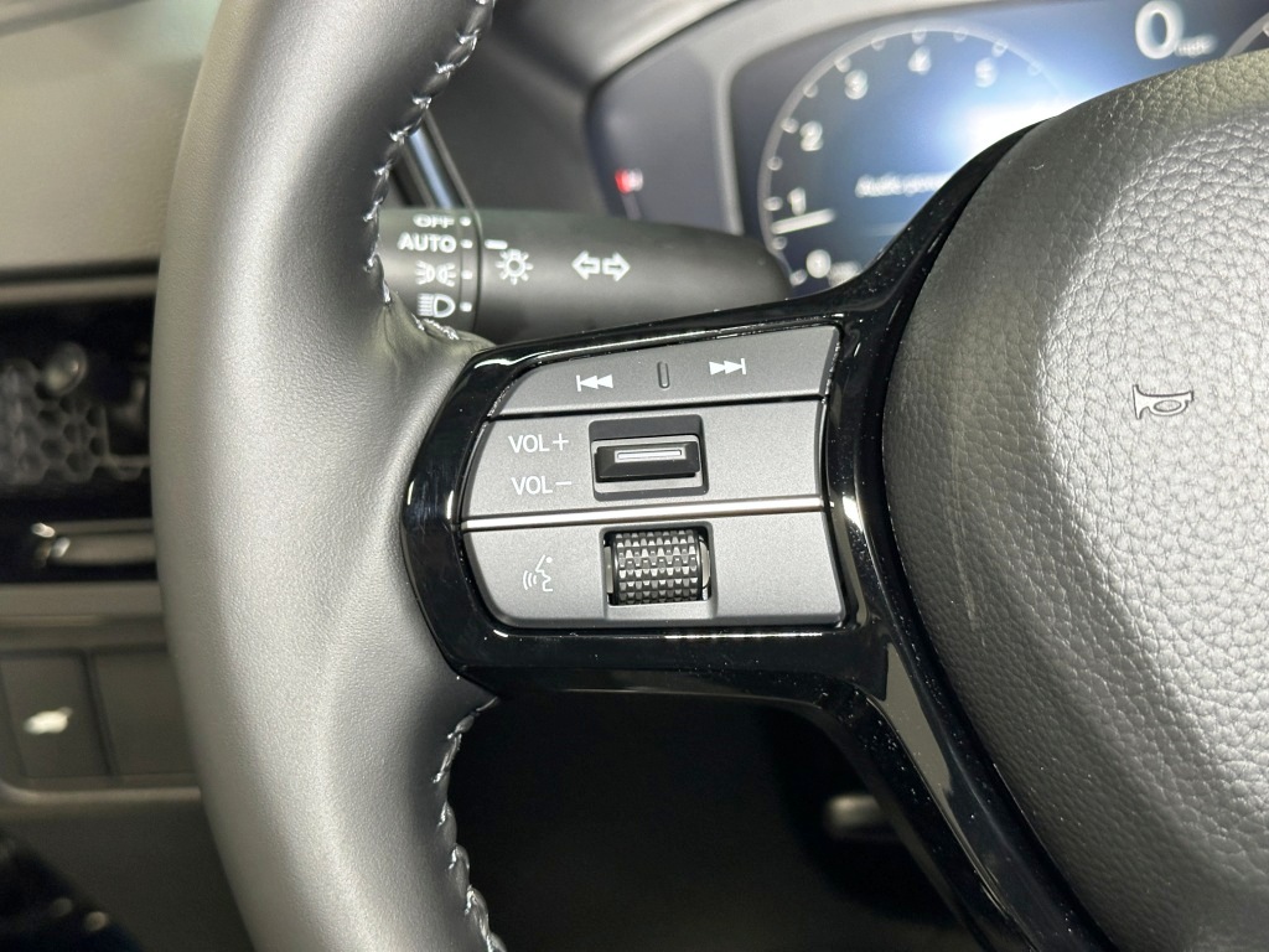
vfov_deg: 30.3
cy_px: 476
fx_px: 1760
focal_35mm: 48
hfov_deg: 39.7
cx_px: 634
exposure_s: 1/40
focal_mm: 6.86
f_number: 1.78
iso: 400
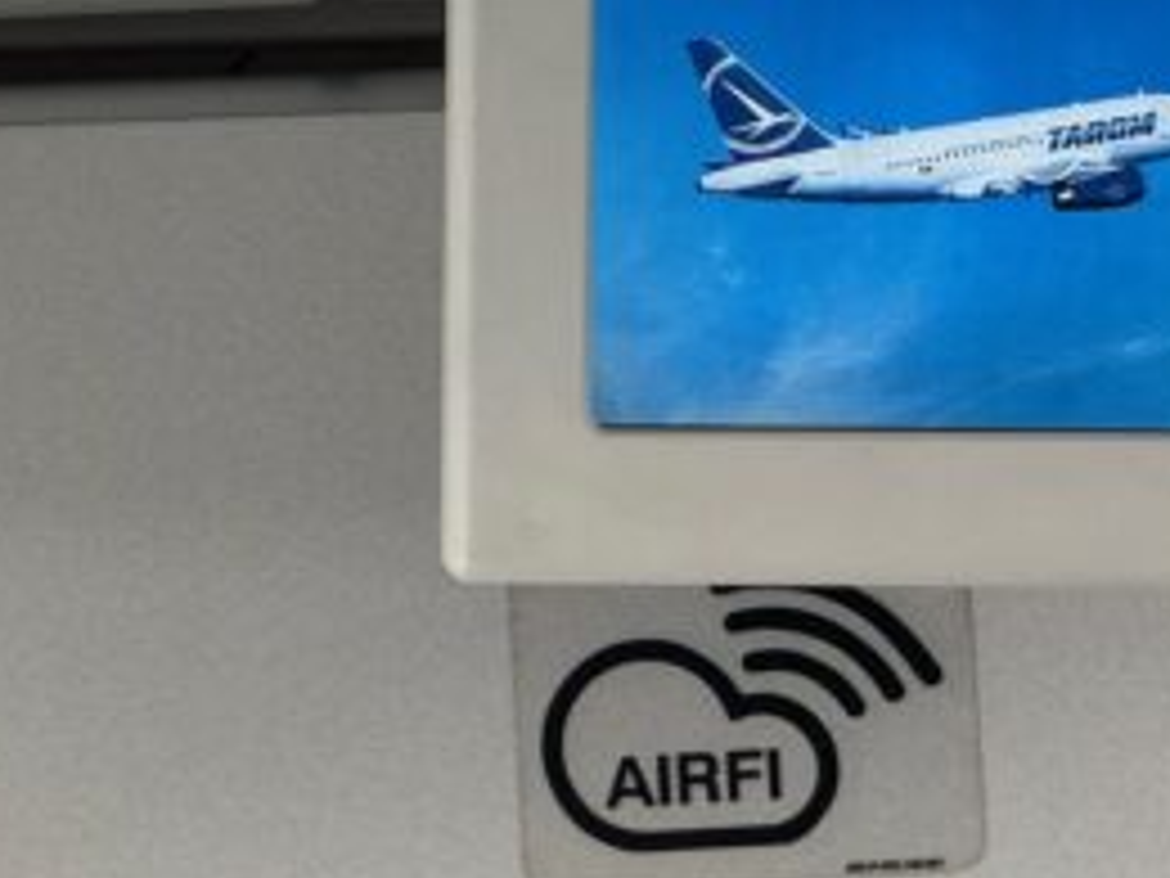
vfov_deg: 5.3
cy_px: 18
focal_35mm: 282
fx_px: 9531
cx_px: 806
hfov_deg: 7.0
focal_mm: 15.66
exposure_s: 1/57
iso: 320
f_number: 2.8
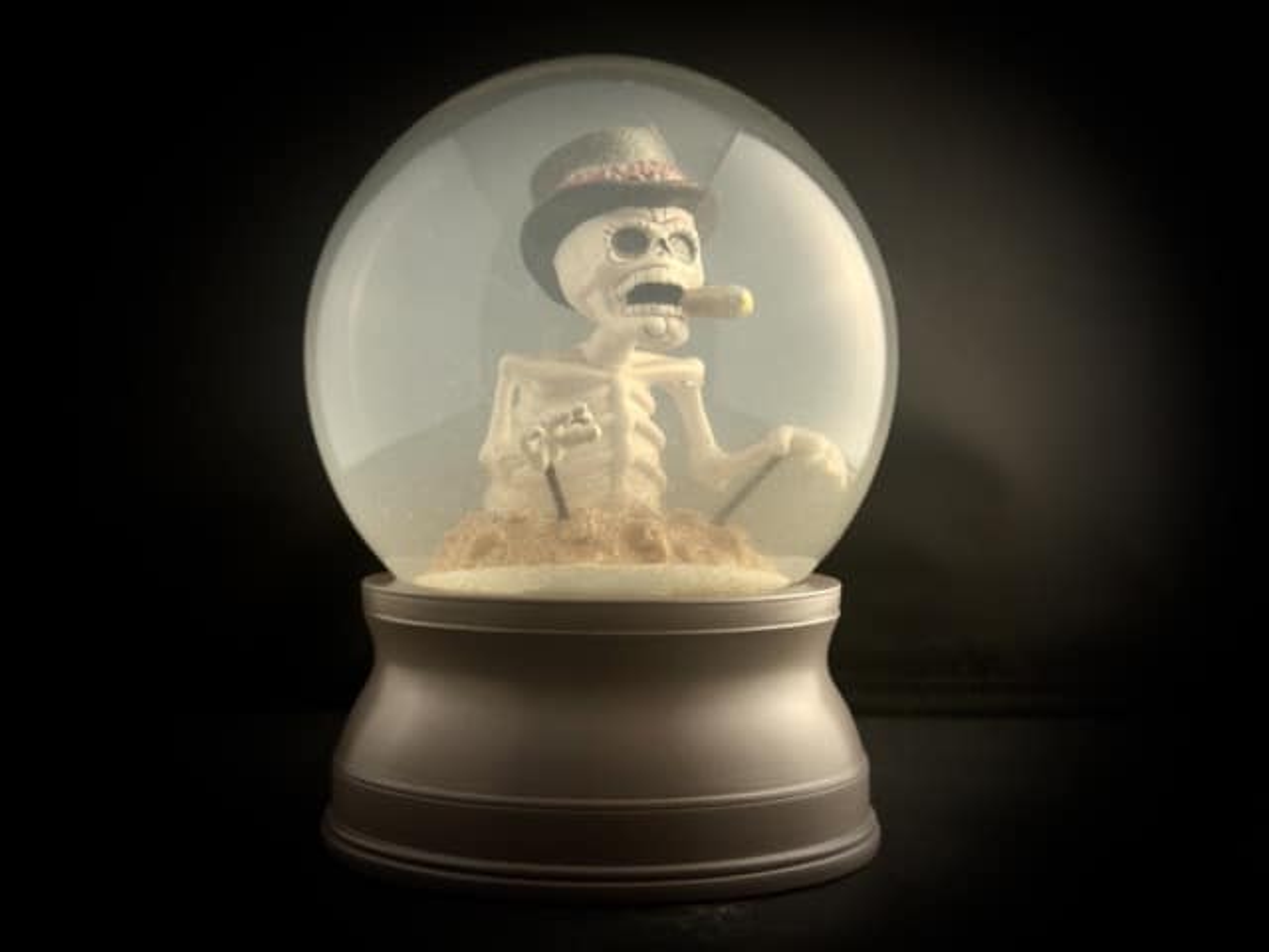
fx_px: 1760
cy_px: 476
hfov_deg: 39.7
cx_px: 634
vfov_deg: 30.3
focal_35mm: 48
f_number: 1.78
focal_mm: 6.86
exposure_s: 1/50
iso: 50
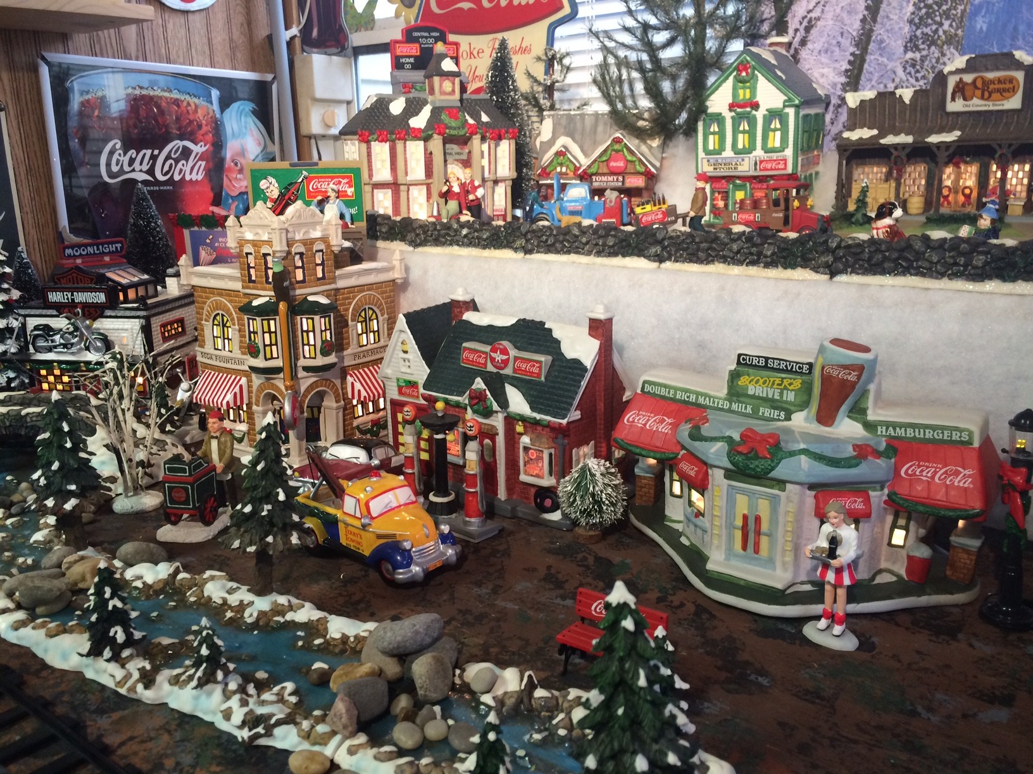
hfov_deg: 61.7
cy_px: 387
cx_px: 516
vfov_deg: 48.2
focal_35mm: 29
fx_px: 865
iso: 80
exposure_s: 1/30
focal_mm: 4.15
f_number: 2.2
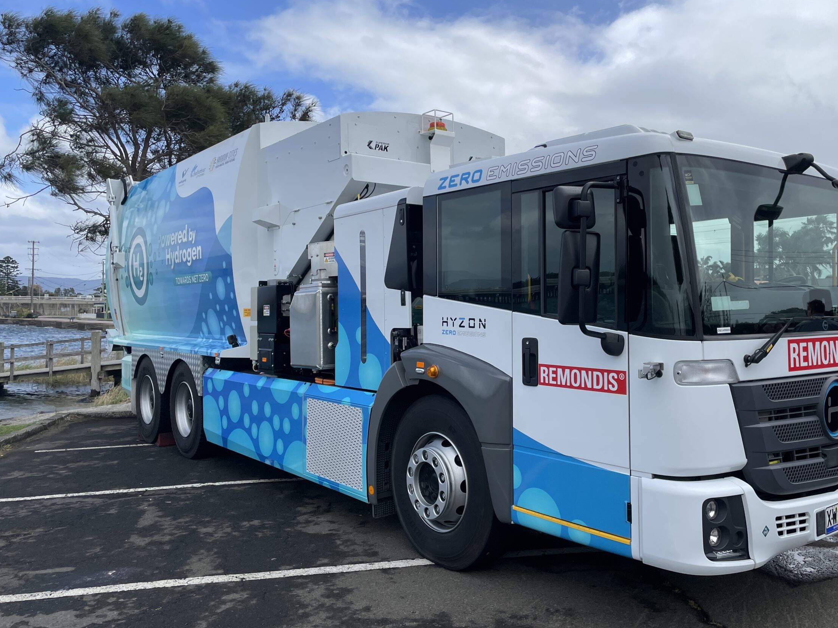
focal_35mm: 30
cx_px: 469
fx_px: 726
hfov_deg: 59.8
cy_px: 303
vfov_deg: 46.8
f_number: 1.6
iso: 32
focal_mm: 4.2
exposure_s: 1/4000
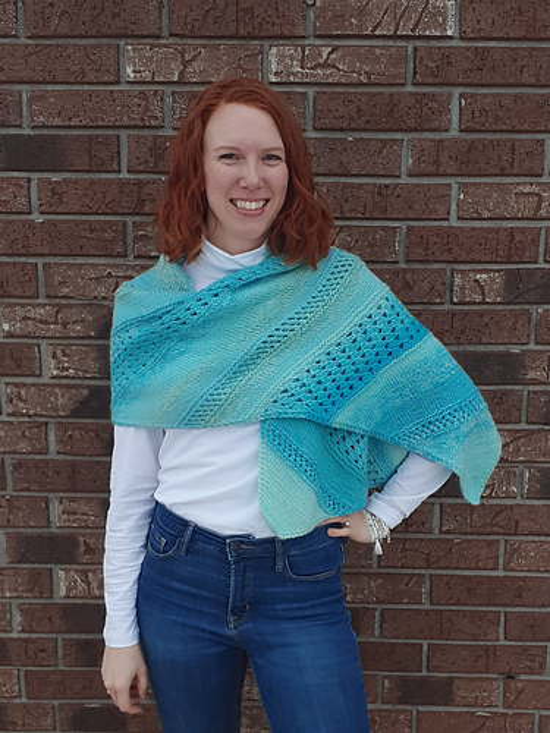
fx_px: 572
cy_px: 366
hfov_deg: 51.4
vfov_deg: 65.3
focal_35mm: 27
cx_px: 275
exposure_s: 1/205
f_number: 1.9
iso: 40
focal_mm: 3.6
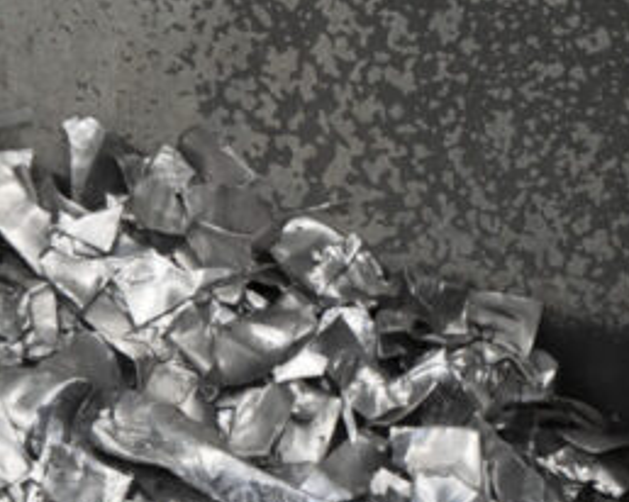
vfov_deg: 5.6
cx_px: -139
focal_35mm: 274
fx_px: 5097
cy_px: 500
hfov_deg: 7.0
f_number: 4
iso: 1250
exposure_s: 1/200
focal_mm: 49
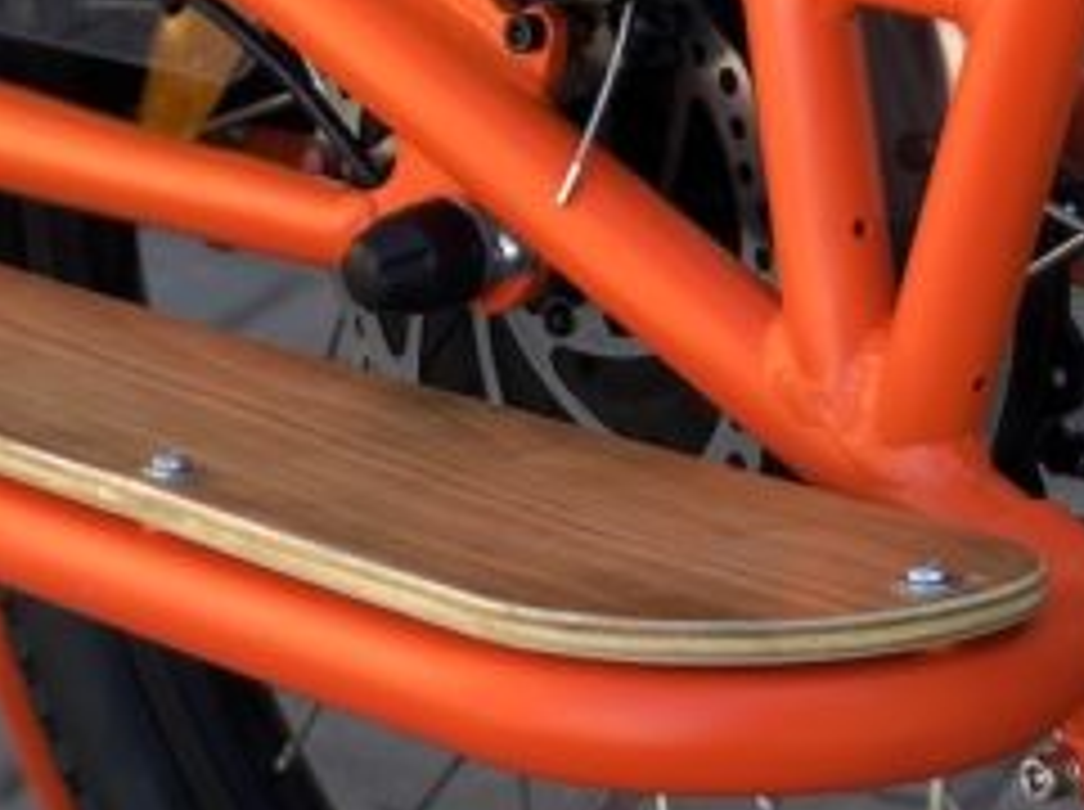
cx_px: 711
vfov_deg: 8.7
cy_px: -328
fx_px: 5191
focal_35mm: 166
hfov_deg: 11.9
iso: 25
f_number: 2.4
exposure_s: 1/120
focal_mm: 6
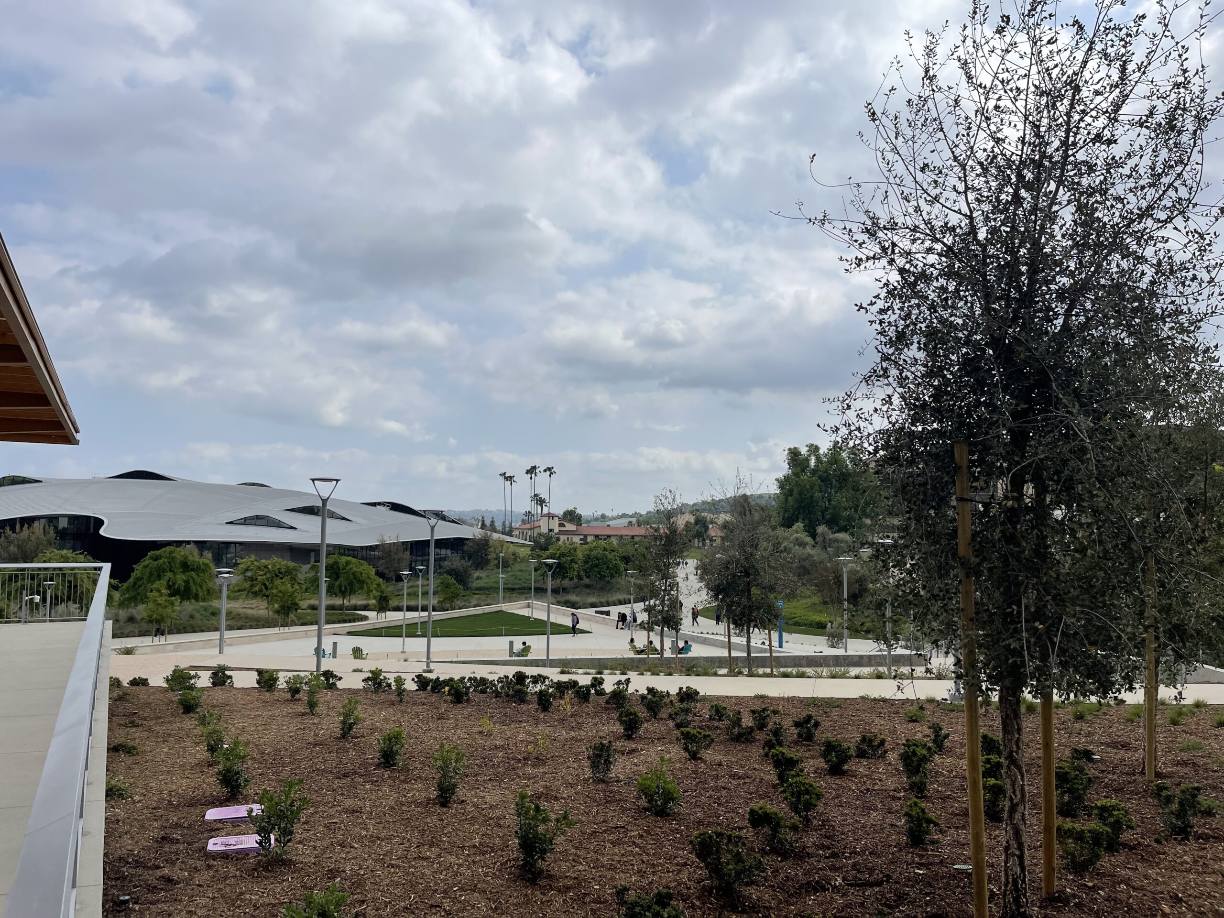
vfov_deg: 53.1
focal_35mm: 26
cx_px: 612
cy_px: 459
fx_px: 919
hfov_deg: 67.3
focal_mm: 5.1
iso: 32
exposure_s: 1/6993
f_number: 1.6
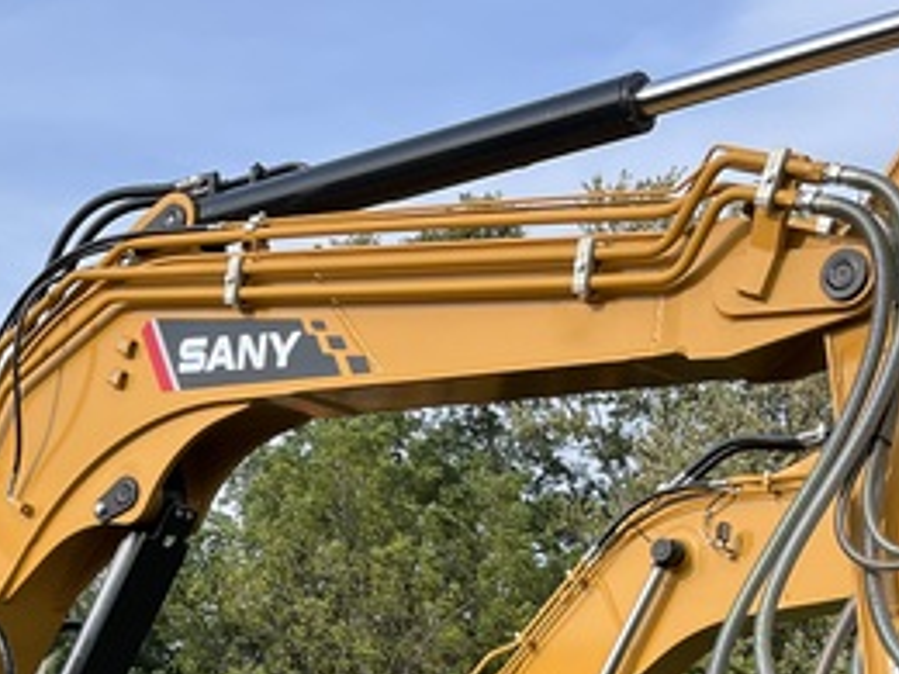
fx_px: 2078
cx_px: 201
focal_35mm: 80
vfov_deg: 16.9
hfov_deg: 24.1
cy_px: 964
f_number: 1.6
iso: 50
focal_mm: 5.1
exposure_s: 1/1096
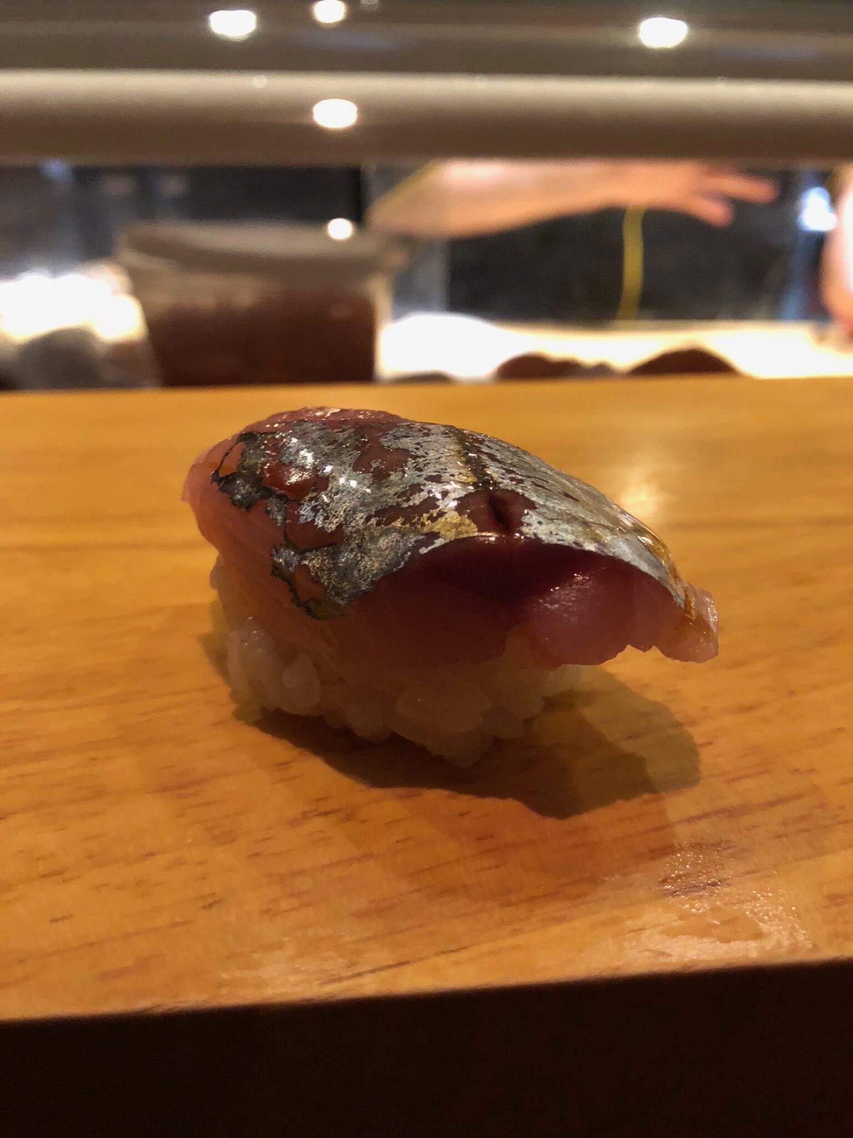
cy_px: 569
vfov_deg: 63.4
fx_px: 920
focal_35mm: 28
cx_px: 426
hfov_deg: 49.7
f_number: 1.8
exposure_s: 1/5
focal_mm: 3.99
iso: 80
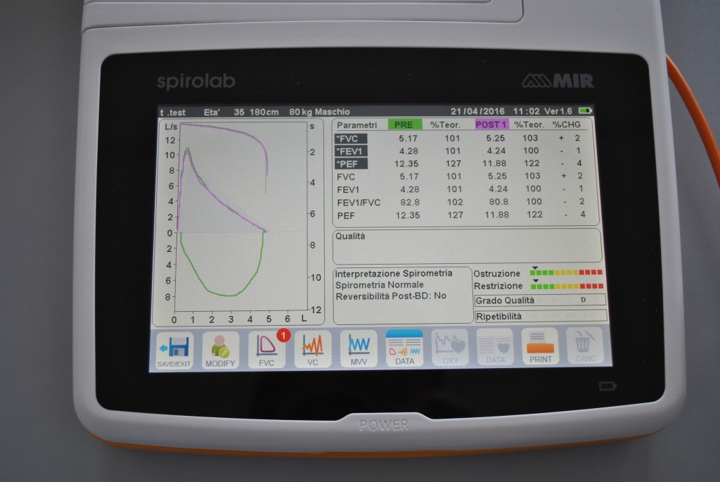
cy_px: 241
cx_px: 360
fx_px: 901
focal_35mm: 45
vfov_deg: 29.9
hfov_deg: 43.6
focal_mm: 30
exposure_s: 1/50
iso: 200
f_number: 4.5
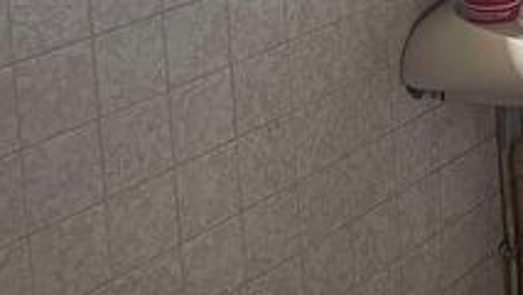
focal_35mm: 93
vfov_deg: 12.0
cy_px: -240
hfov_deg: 21.4
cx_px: 616
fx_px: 1290
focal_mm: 4.2
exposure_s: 1/72
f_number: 1.6
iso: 125
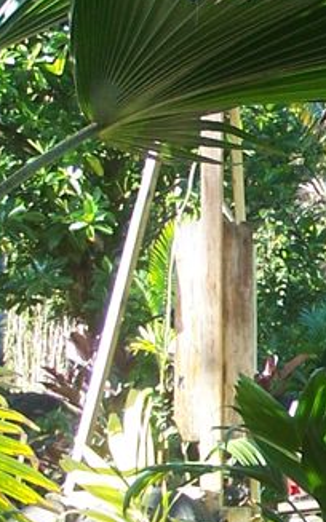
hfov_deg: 5.2
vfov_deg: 8.6
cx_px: 692
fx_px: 3487
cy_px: 342
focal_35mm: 245
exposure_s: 1/80
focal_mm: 9.8
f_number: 3.1
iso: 80
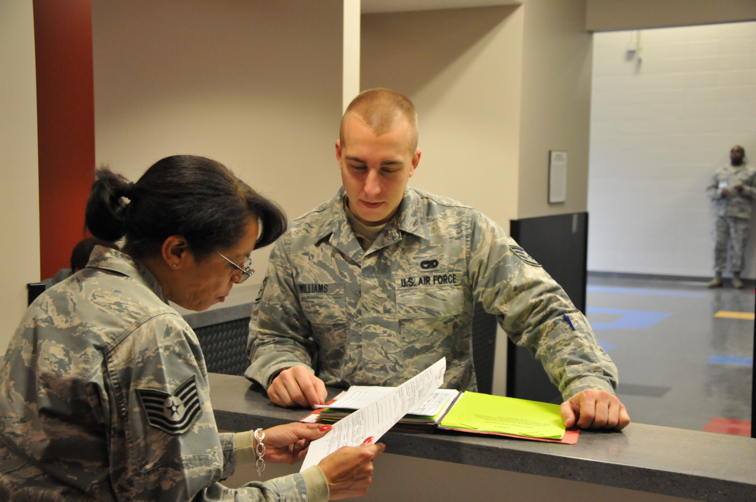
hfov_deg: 38.9
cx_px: 378
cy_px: 251
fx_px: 1070
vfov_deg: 26.4
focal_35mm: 51
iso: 1600
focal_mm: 34
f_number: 4.2
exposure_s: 1/60
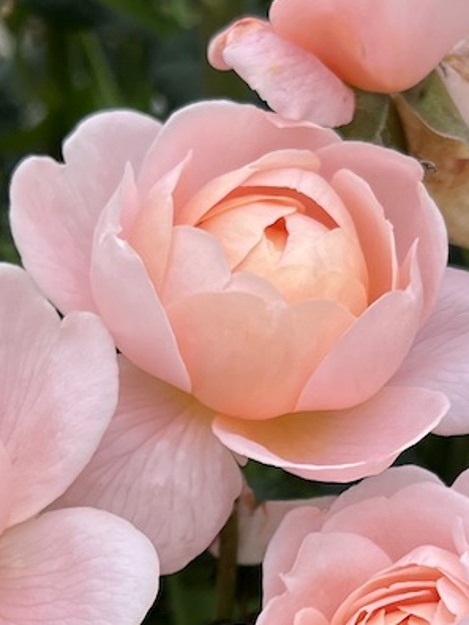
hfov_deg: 14.0
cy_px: 551
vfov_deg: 18.4
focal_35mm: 105
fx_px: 1897
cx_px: 404
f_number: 1.5
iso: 50
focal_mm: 5.7
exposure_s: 1/2841
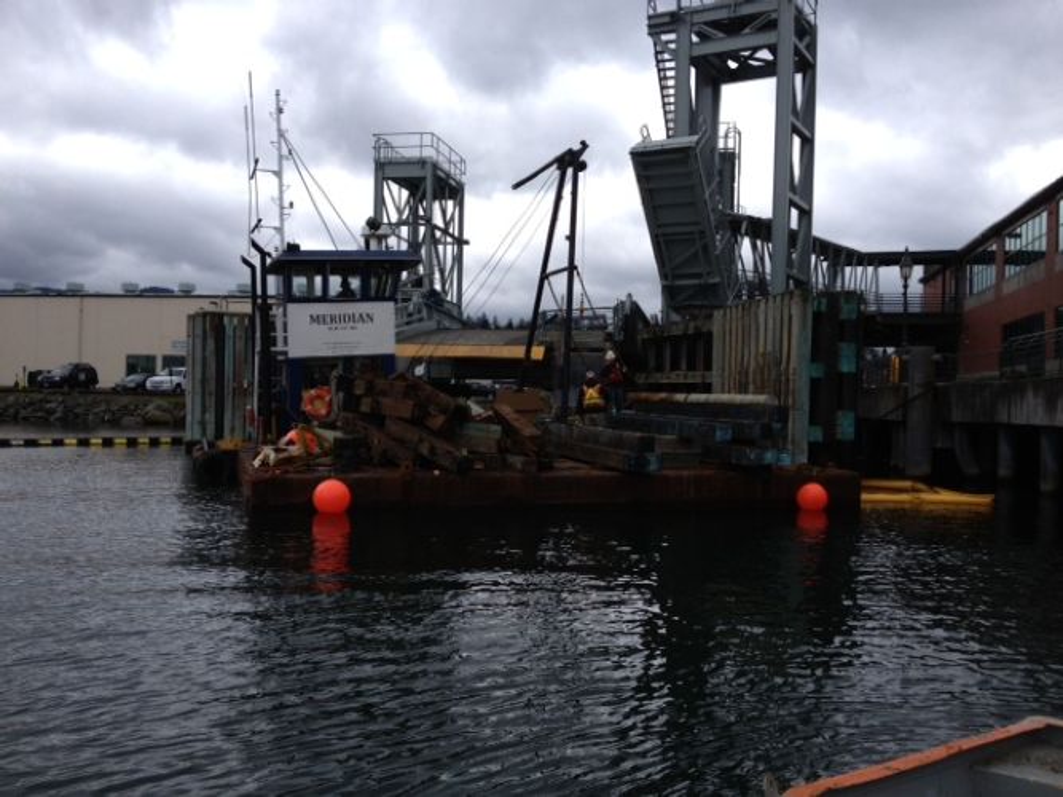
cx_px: 532
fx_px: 1075
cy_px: 398
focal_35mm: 35
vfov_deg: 40.7
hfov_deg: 52.6
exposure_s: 1/575
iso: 50
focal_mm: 4.28
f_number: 2.4
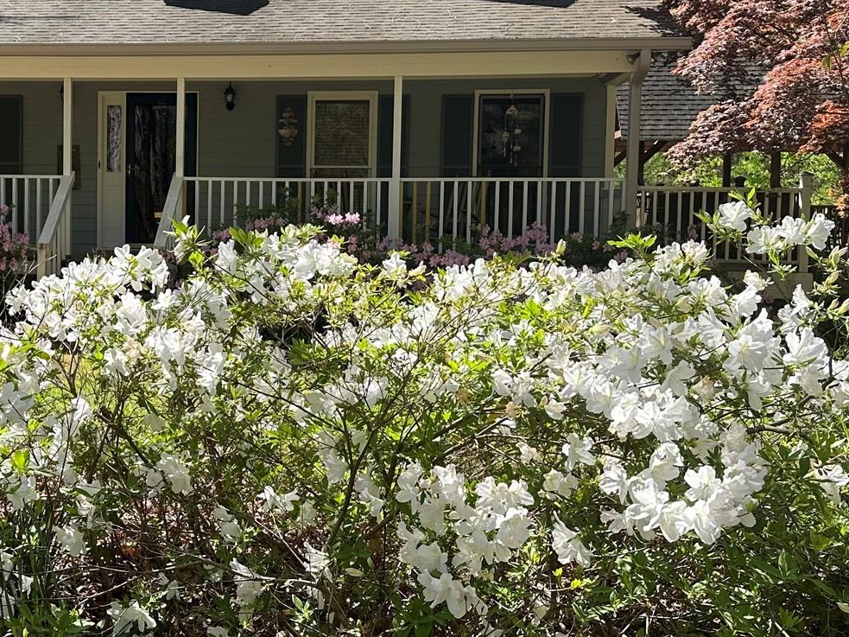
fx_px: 1226
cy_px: 256
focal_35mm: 50
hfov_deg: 37.2
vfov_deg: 29.0
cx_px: 210
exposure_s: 1/1412
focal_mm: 6.86
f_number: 1.78
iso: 80
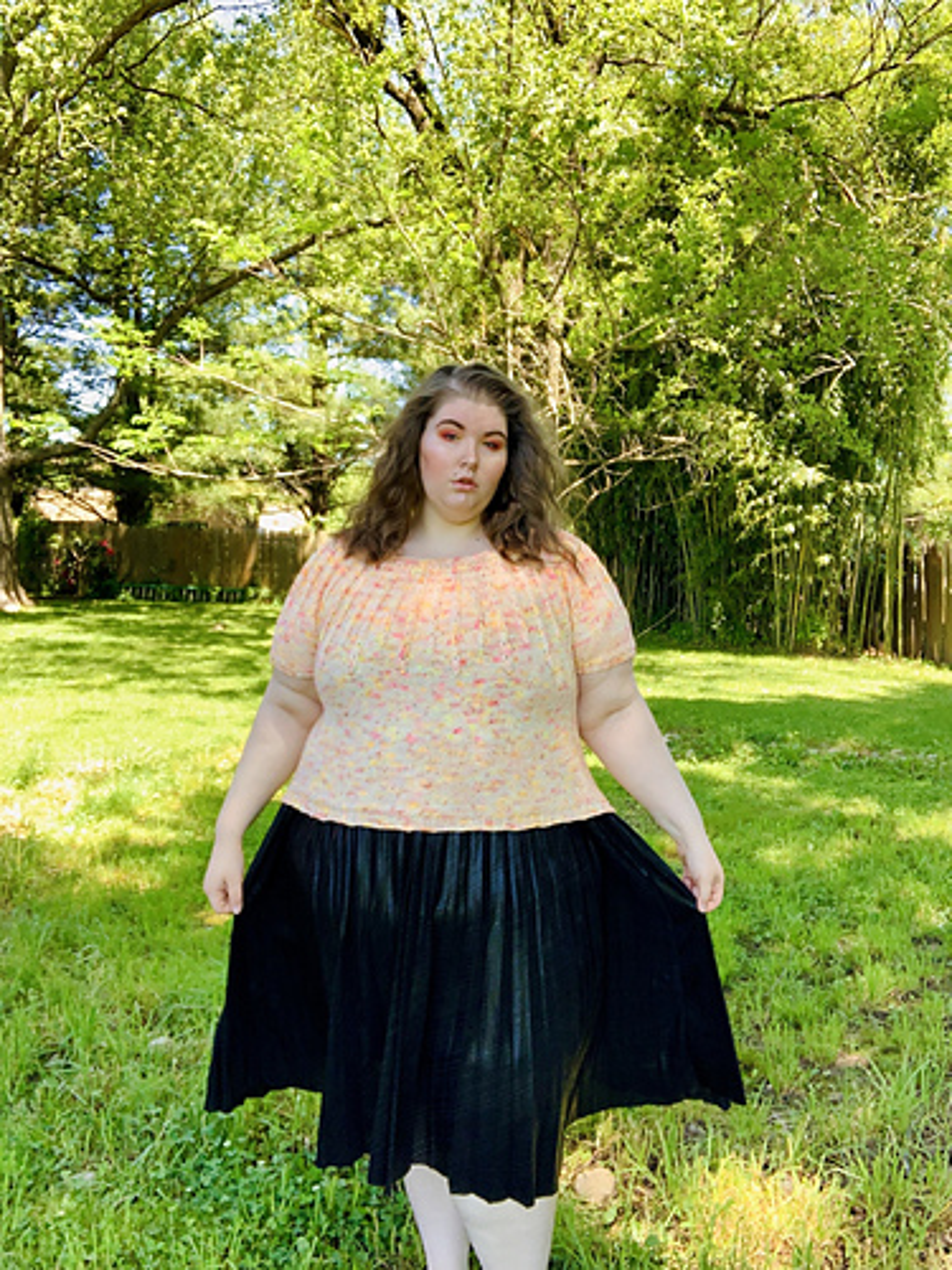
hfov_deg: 44.2
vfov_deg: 56.8
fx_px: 1173
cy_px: 635
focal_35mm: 32
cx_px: 476
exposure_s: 1/121
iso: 32
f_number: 2.2
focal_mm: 2.87
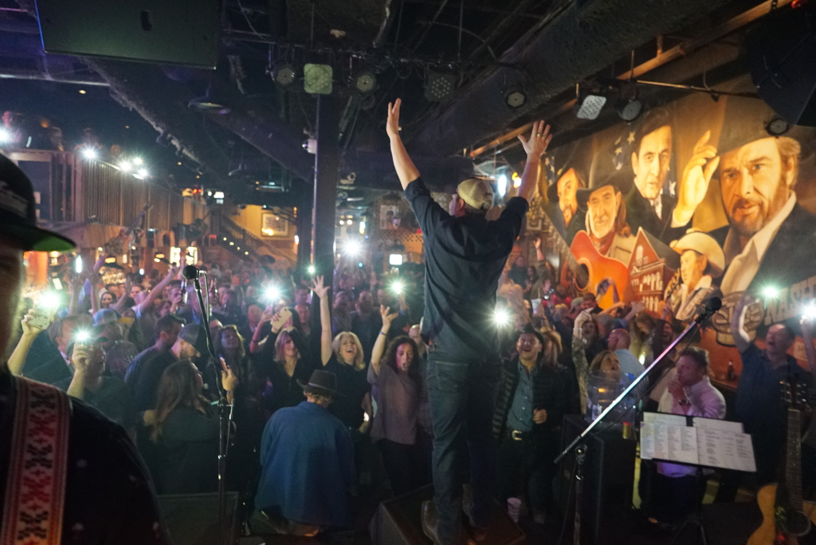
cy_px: 272
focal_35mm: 24
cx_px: 408
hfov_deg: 73.7
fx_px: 544
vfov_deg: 53.2
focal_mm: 24
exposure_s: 1/30
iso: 12800
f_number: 4
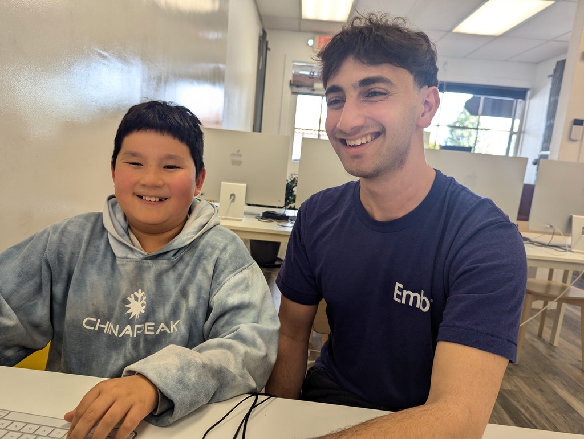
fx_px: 405
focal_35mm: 24
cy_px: 220
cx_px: 292
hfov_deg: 71.5
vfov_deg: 56.9
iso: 66
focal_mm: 6.81
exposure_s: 1/120
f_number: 1.85
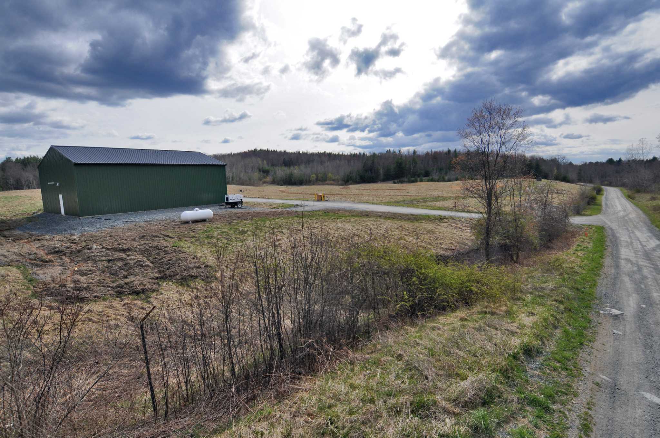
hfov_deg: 90.1
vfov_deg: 67.2
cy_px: 219
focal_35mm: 18
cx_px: 330
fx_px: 330
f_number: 6.3
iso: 200
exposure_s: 1/800
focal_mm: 12
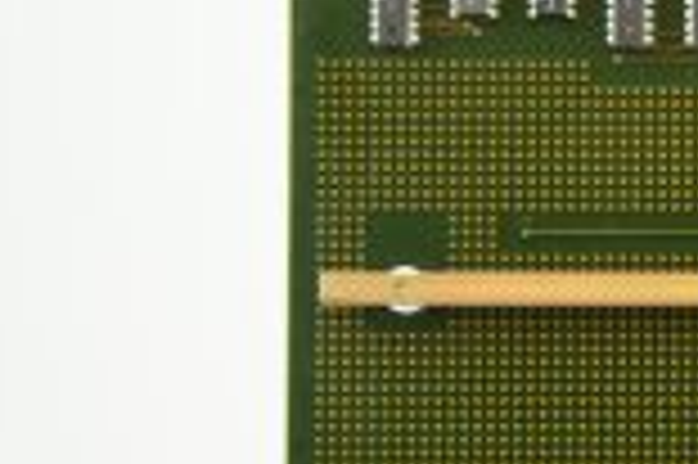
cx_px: 1157
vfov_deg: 5.5
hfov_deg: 8.0
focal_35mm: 251
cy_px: 286
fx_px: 4861
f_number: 5
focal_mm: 65
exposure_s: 1/100
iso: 800
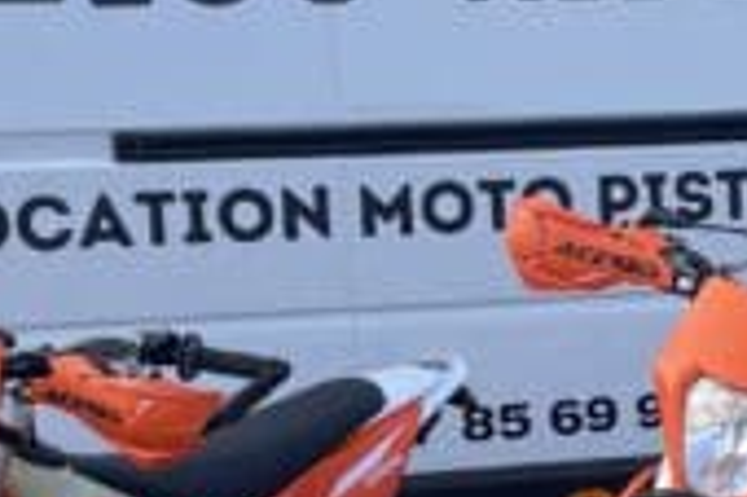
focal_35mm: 111
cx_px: 751
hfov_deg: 18.0
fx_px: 2301
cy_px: 510
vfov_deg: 12.2
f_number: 1.6
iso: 32
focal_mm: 4.2
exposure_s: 1/729
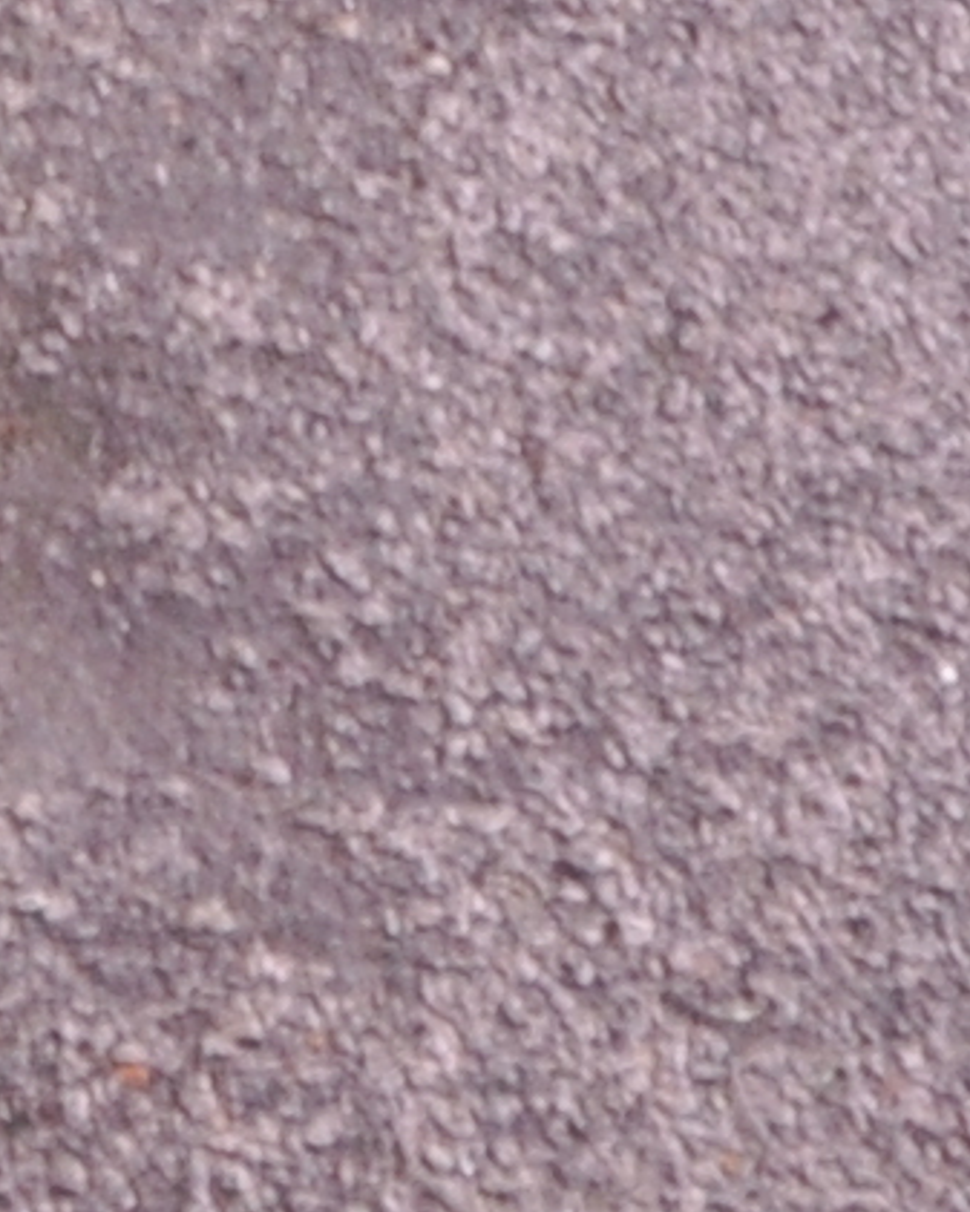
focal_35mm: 229
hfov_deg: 6.7
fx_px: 8215
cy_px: -2816
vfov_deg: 7.2
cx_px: -486
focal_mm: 16
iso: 500
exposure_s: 1/160
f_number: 6.3
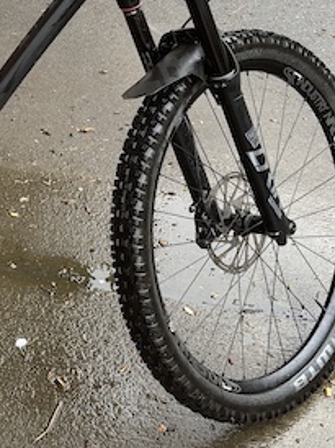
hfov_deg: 18.4
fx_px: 982
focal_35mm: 76
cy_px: 108
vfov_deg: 25.4
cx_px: -67
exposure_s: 1/121
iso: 125
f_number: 1.6
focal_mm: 5.96
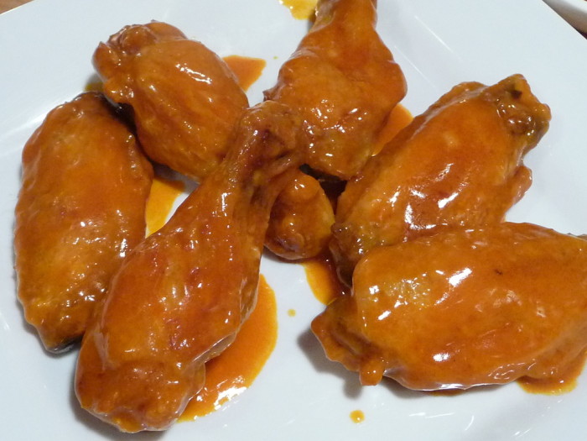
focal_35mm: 50
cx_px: 294
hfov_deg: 38.2
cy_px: 220
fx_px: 848
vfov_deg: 29.1
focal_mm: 5
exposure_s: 1/20
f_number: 3.4
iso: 400
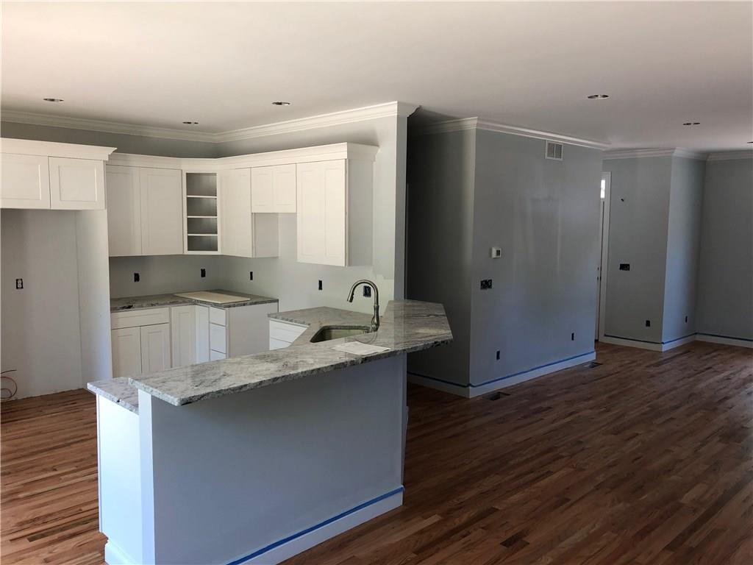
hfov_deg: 63.4
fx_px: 609
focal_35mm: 28
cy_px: 282
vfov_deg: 49.7
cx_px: 376
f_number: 1.8
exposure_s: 1/40
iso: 25
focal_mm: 4
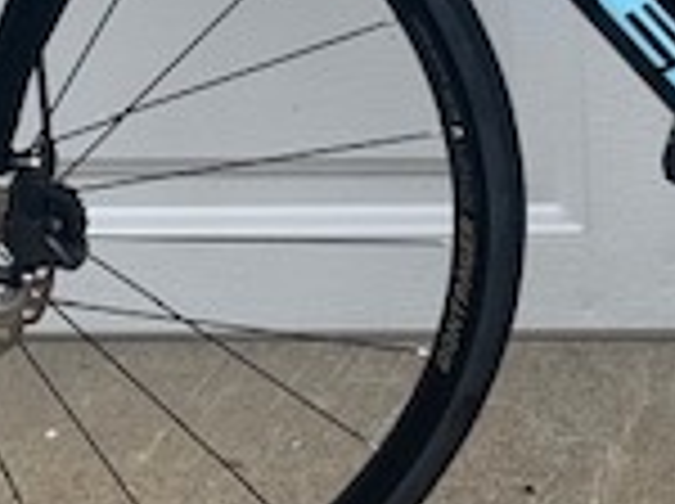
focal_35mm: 111
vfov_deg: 13.0
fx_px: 2161
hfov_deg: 17.1
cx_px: 760
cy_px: -63
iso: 25
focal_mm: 4.25
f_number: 1.8
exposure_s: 1/732
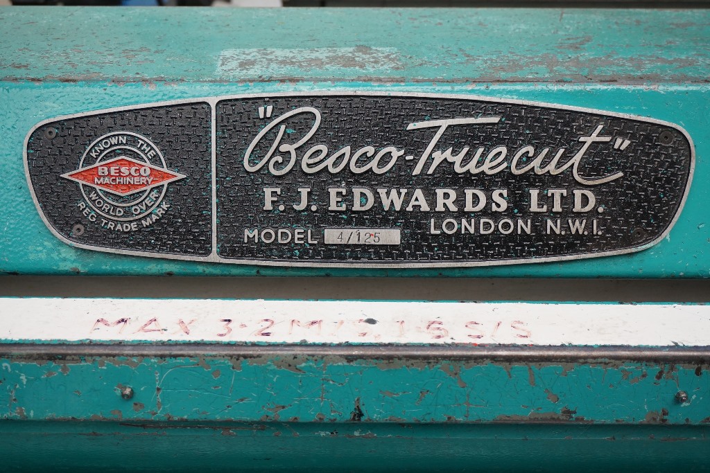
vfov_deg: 31.9
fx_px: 828
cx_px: 355
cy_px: 236
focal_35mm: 42
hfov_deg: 46.4
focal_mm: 28
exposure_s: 1/160
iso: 640
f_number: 4.5
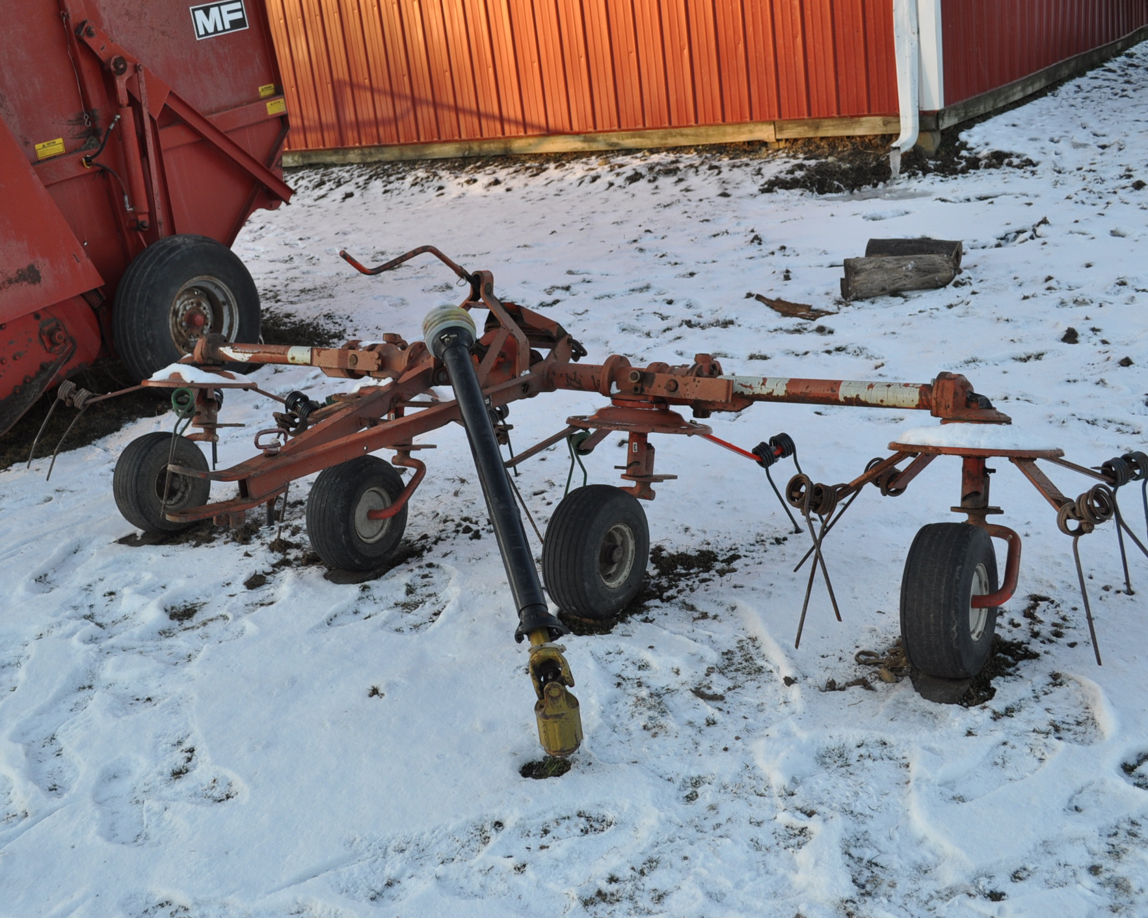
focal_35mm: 41
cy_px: 458
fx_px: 1393
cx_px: 528
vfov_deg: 36.5
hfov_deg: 44.8
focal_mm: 24
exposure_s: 1/160
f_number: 6.3
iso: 200
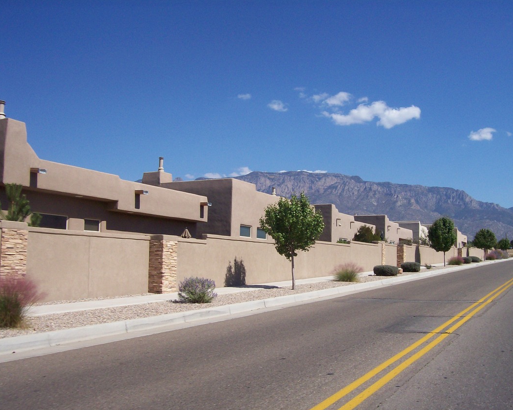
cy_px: 207
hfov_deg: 47.9
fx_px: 577
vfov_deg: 39.2
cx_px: 272
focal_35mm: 38
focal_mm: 6
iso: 80
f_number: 4.8
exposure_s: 1/1088
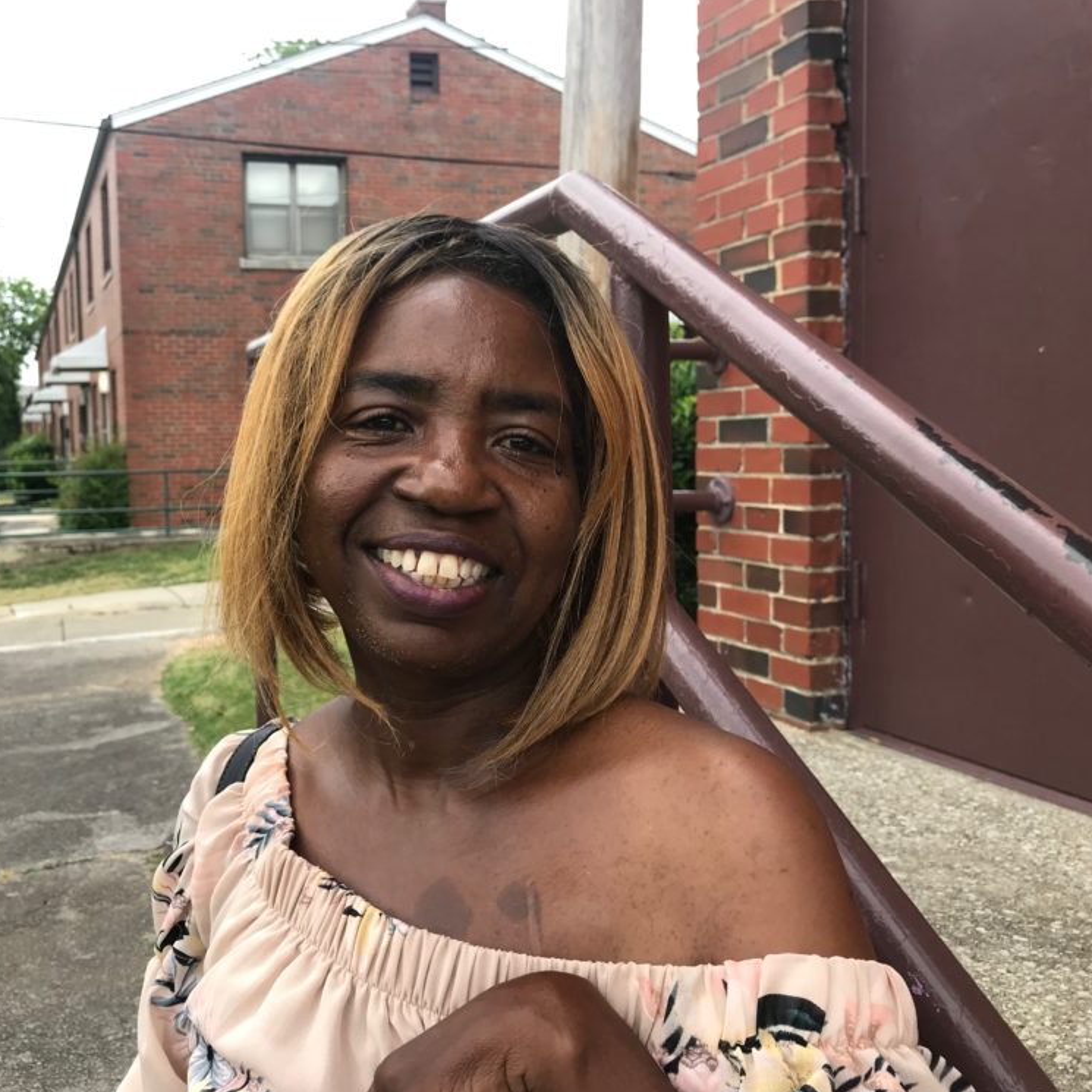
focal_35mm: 34
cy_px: 534
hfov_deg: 47.7
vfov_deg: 48.4
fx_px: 1213
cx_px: 368
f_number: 1.8
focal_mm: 3.99
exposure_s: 1/215
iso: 20
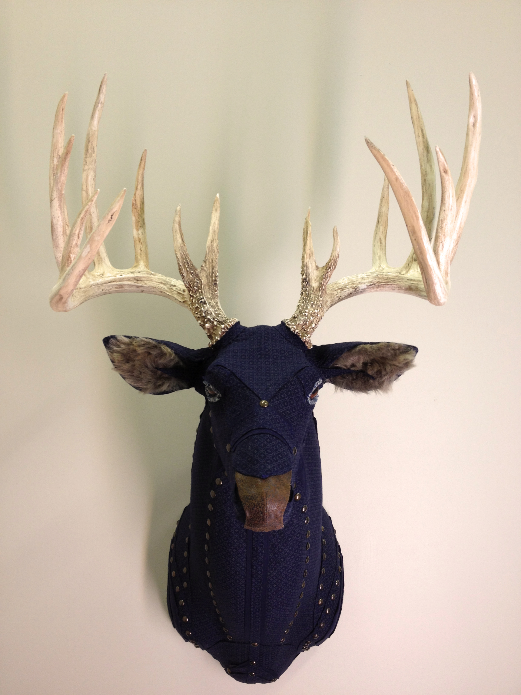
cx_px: 260
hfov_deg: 40.7
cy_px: 348
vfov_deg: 52.6
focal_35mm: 35
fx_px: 702
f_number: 2.4
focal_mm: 4.28
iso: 50
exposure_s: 1/24
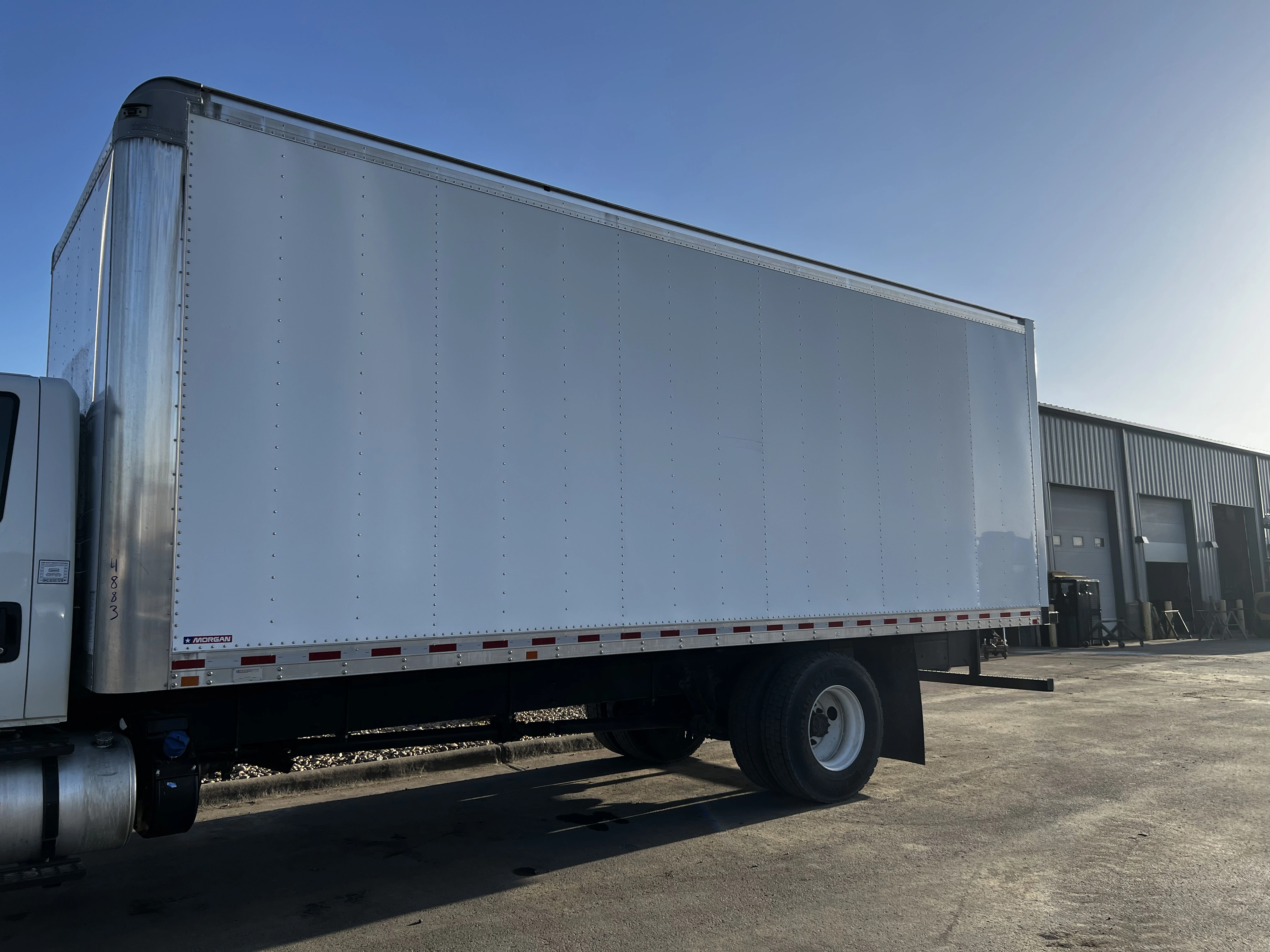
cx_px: 635
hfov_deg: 67.3
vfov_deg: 53.1
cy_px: 476
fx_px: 954
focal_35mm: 26
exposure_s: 1/2915
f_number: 1.5
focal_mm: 5.7
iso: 50
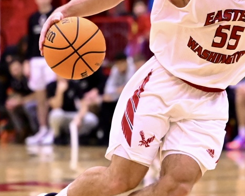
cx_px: 237
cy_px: 78
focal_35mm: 260
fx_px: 1886
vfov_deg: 6.0
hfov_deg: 7.4
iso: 8000
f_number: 2.8
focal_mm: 110
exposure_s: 1/1250
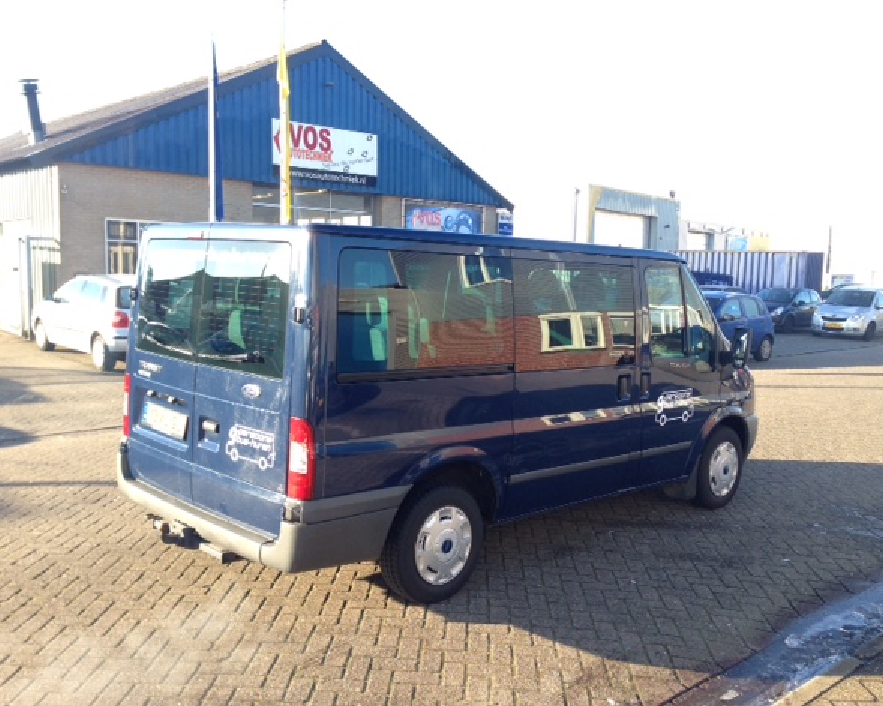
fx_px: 915
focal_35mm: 35
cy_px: 357
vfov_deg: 42.2
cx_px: 438
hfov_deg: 51.5
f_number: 2.4
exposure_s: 1/204
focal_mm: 4.12
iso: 50
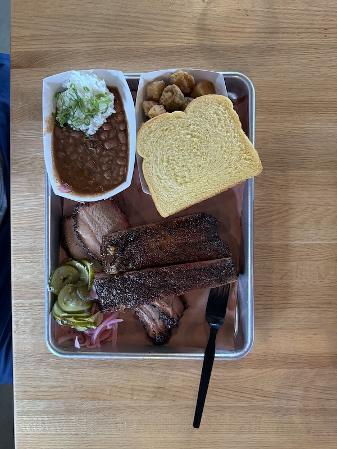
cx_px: 168
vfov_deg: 71.6
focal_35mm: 24
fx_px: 312
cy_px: 224
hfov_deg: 56.8
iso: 800
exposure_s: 1/60
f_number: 1.78
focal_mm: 6.76
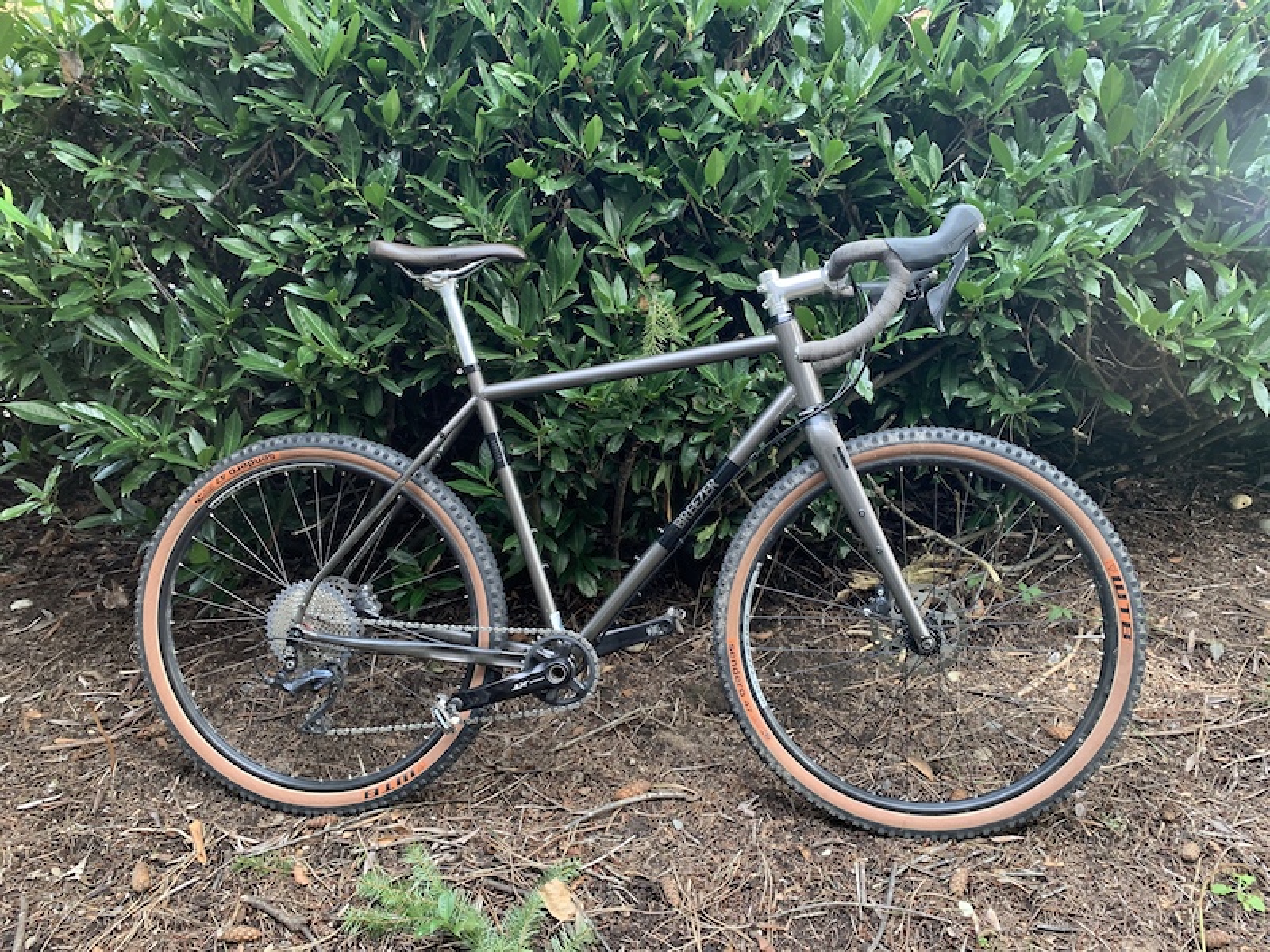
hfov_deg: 67.3
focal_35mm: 26
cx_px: 635
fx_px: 954
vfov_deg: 53.1
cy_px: 476
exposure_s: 1/96
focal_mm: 4.25
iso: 100
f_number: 1.8
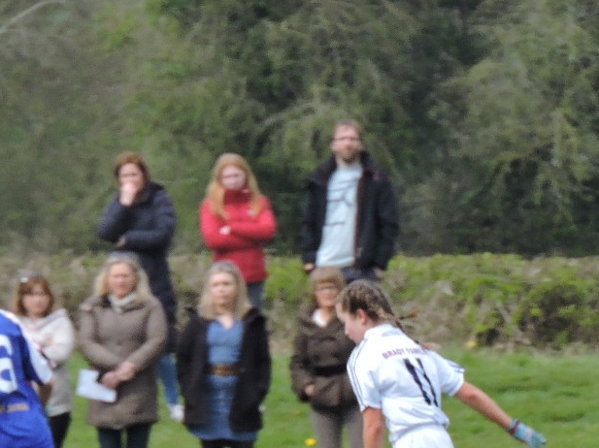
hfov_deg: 2.8
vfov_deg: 2.1
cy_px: 335
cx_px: 70
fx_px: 12469
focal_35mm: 721
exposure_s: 1/250
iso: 160
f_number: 5.6
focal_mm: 71.7
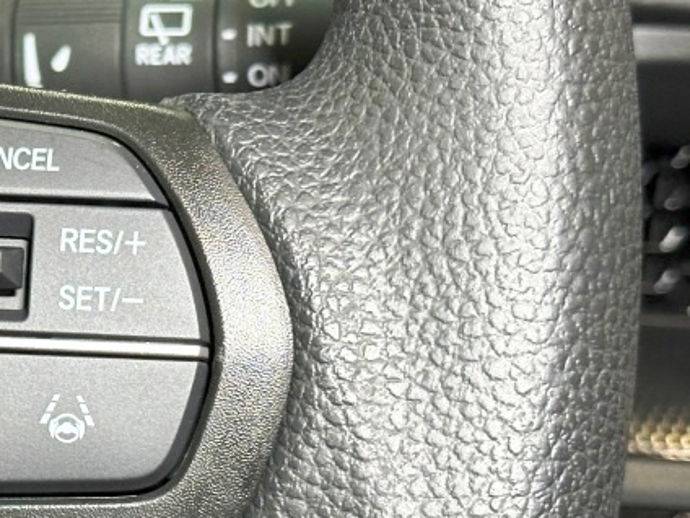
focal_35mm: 116
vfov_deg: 12.8
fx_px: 2312
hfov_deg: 16.6
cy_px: 288
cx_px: -13
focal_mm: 6.86
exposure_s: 1/40
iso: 320
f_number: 1.78
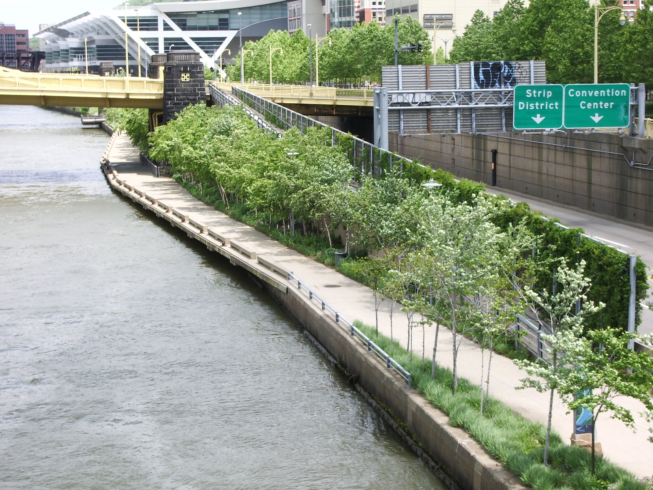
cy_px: 245
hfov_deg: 26.3
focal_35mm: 74
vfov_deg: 19.9
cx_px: 326
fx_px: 1396
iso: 50
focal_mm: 12.2
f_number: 6.2
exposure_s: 1/125
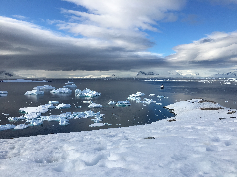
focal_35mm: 29
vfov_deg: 48.2
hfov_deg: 61.7
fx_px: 199
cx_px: 118
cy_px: 88
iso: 25
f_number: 2.2
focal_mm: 4.15
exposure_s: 1/2331
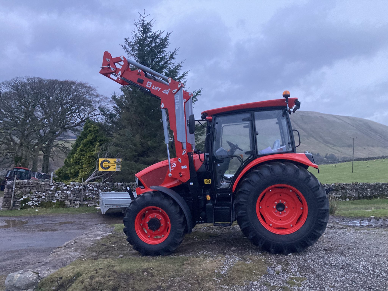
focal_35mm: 28
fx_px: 314
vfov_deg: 49.7
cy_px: 146
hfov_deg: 63.4
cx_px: 194
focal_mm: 3.99
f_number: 1.8
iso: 320
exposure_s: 1/44
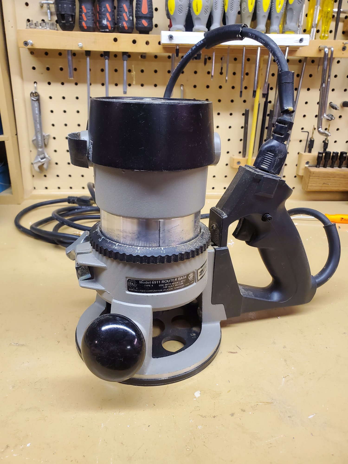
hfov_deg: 53.1
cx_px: 174
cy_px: 232
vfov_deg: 67.3
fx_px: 349
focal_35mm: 26
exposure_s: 1/120
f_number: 2.4
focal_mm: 4.3
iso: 320
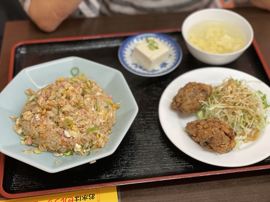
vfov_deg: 28.0
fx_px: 406
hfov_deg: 36.8
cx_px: 135
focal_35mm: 52
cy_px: 101
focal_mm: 6
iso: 160
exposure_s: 1/60
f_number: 2
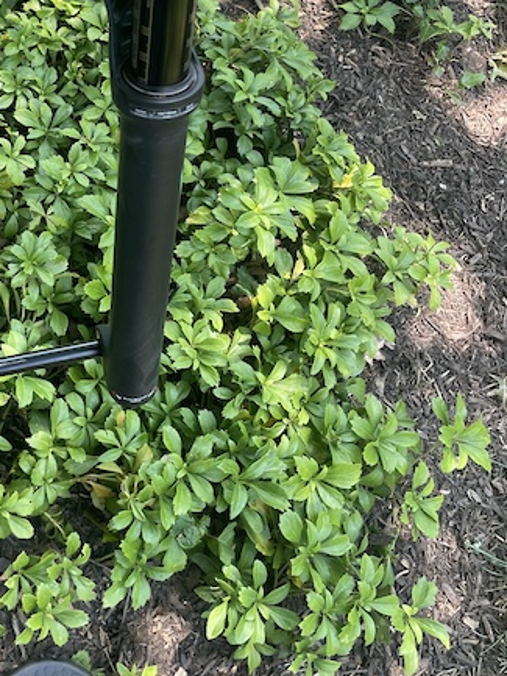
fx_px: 937
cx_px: 111
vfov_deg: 37.2
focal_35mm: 48
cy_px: 73
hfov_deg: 29.7
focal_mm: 4.2
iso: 32
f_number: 1.6
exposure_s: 1/144
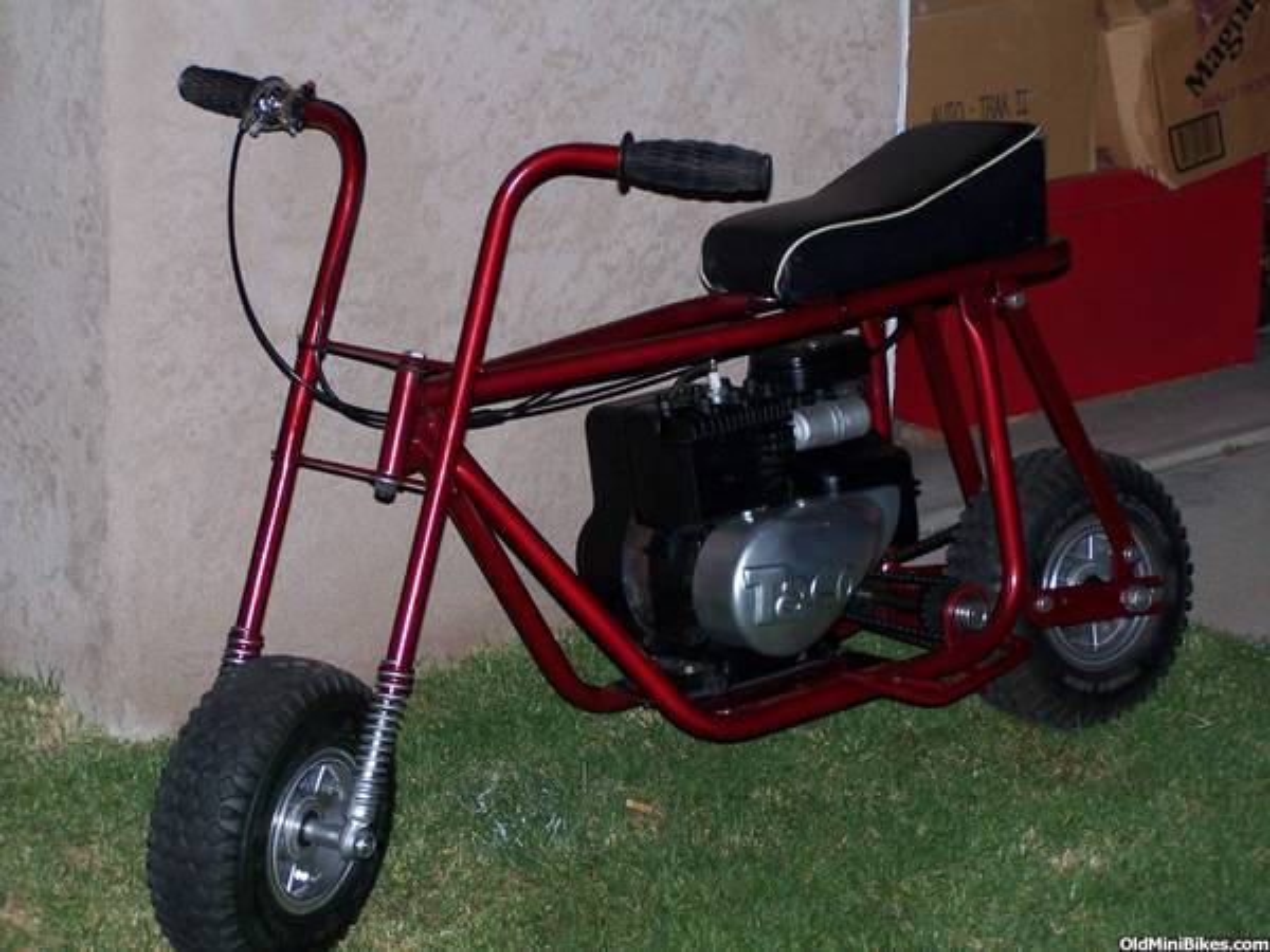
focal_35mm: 105
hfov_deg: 18.7
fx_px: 3852
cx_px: 635
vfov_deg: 14.1
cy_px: 476
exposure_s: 1/100
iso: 140
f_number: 3.2
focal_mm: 17.5
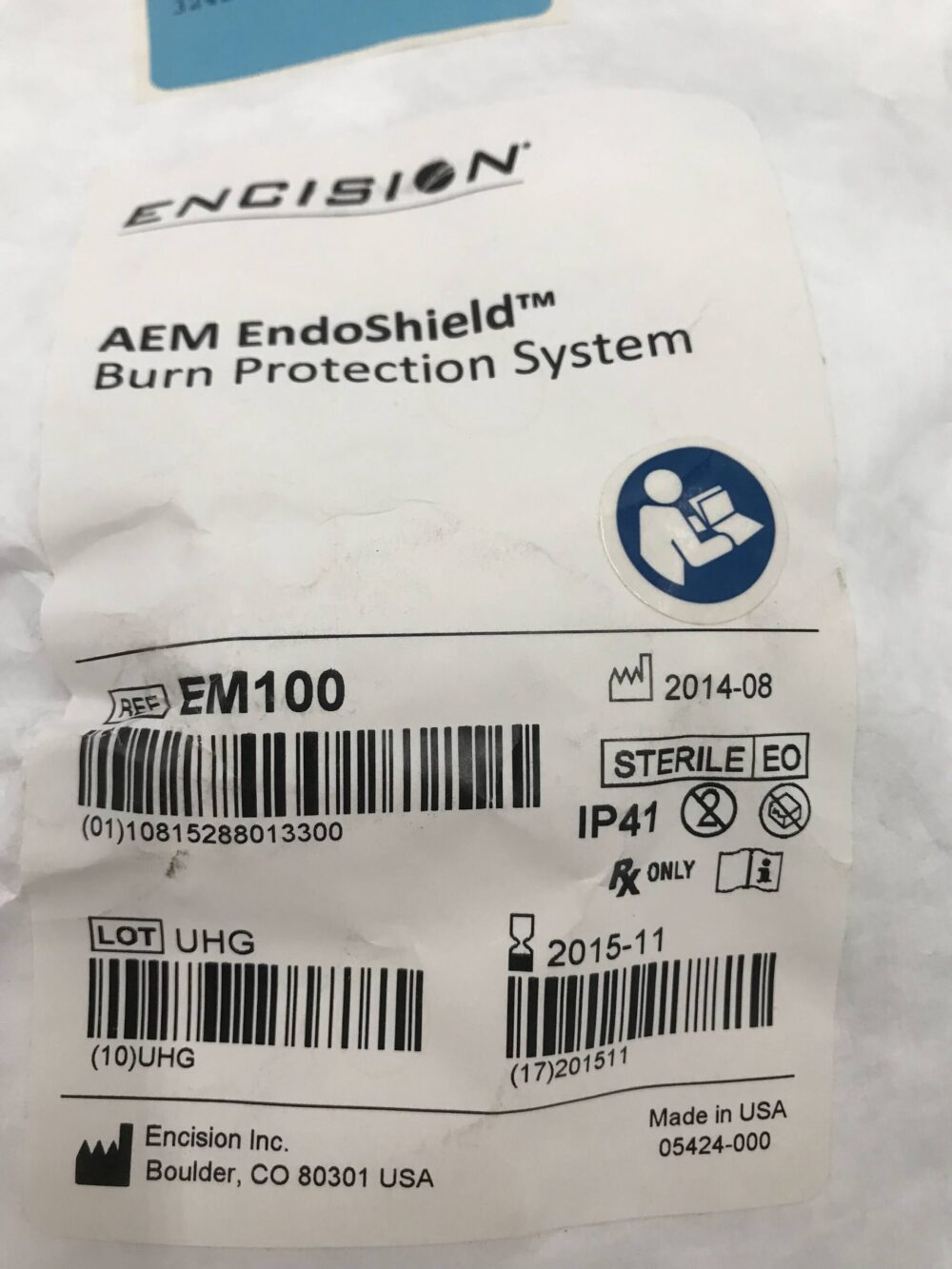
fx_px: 1027
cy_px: 634
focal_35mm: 28
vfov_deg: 63.4
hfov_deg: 49.8
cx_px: 476
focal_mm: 3.99
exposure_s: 1/40
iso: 25
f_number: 1.8
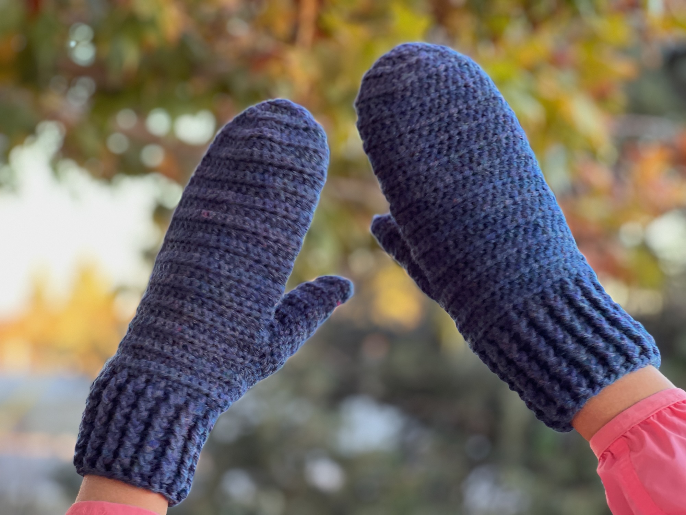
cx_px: 343
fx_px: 1526
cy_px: 258
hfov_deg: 25.3
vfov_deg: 19.1
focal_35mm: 77
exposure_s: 1/40
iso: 200
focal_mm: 9
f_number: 2.8
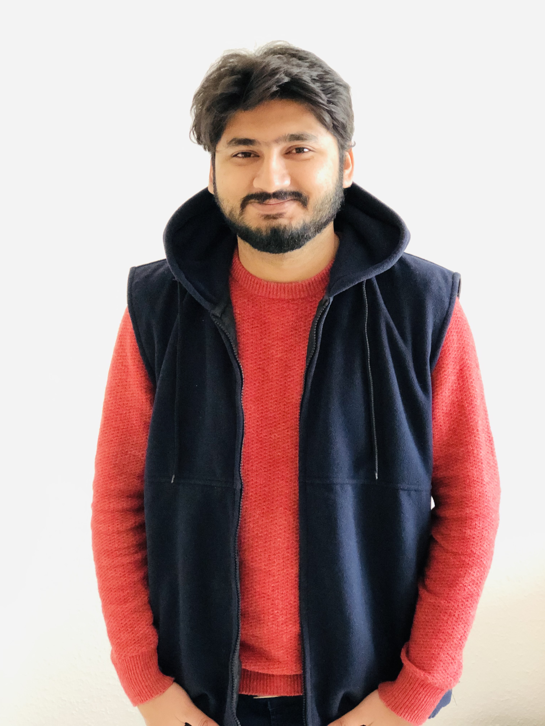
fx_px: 1197
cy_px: 363
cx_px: 272
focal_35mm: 57
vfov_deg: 33.8
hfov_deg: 25.7
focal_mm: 6.6
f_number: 2.8
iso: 400
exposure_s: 1/30
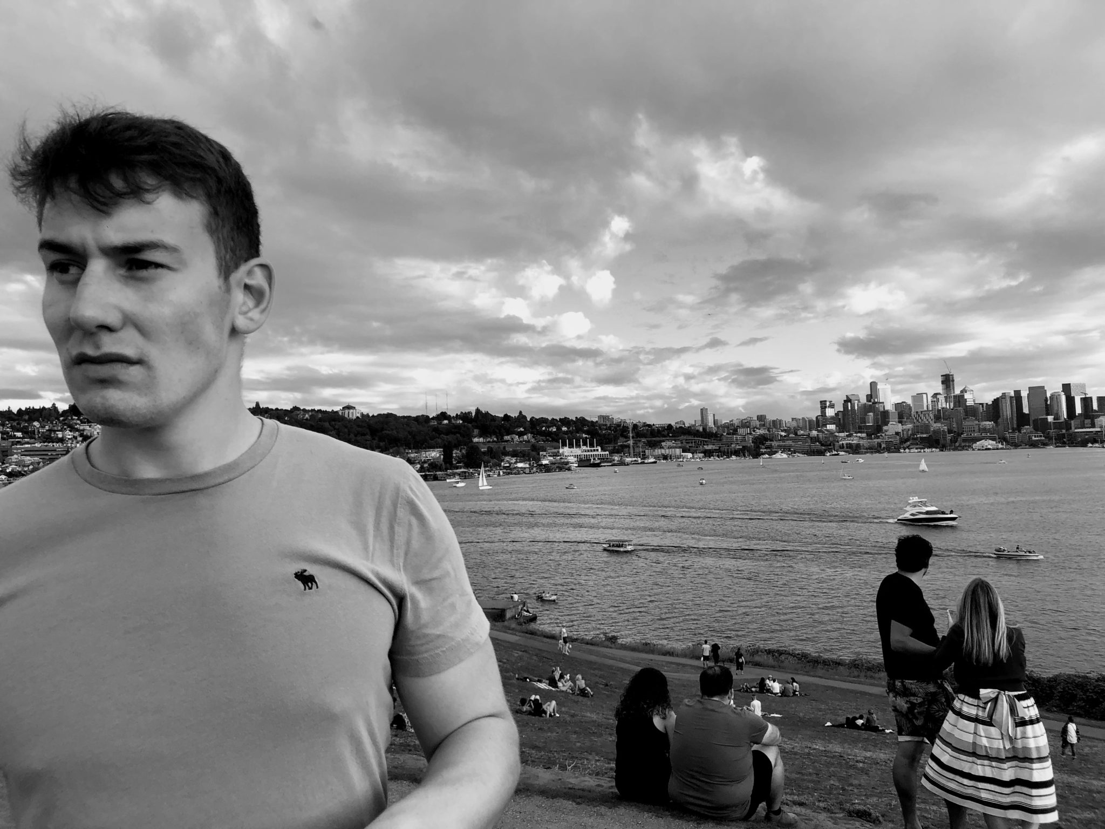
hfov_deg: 63.4
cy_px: 414
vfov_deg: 49.7
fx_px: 894
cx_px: 552
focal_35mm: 28
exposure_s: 1/505
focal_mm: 3.99
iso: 20
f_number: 1.8
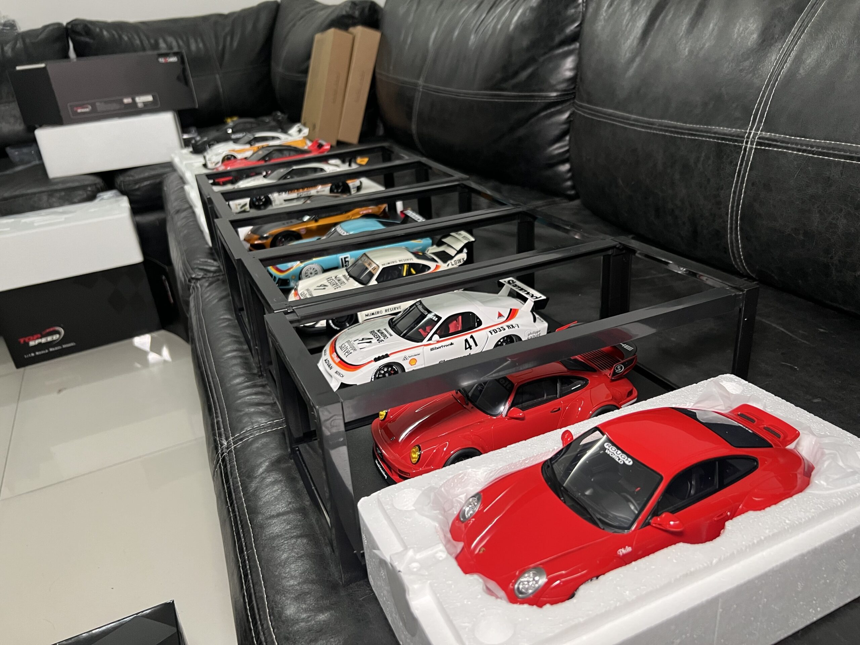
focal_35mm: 26
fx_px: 646
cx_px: 430
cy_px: 322
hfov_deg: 67.3
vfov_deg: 53.1
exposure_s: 1/40
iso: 400
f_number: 1.5
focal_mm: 5.7
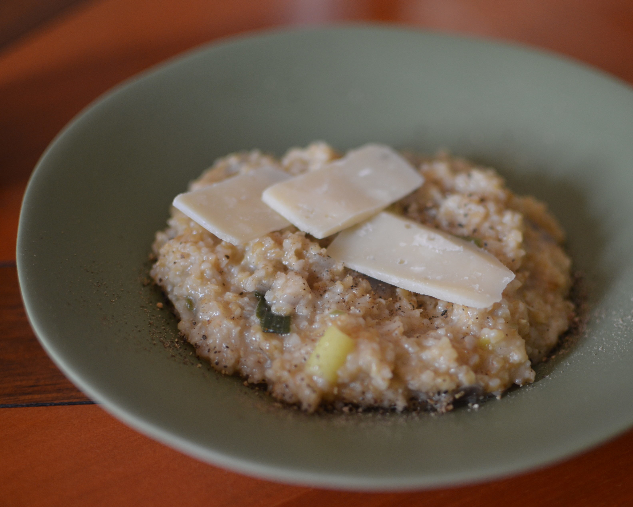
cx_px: 364
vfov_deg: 25.6
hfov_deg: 31.6
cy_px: 253
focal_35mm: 60
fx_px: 1116
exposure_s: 1/80
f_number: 1.8
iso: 500
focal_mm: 35
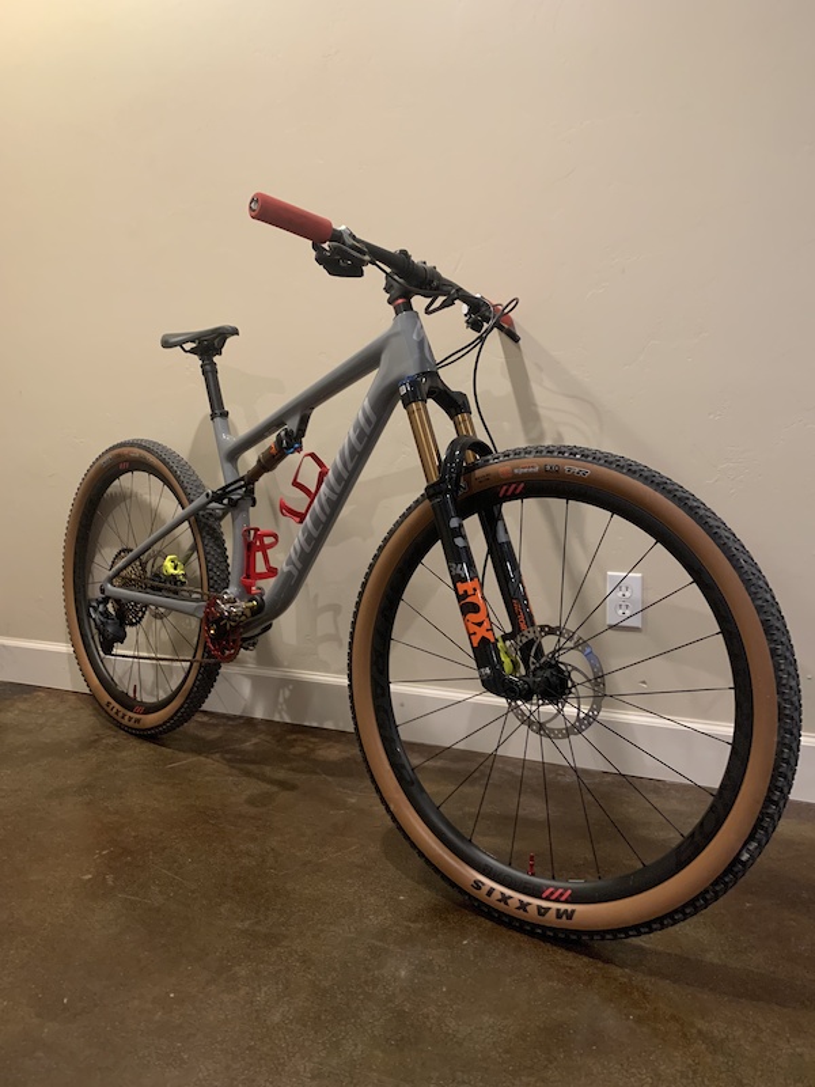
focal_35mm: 26
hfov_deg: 53.1
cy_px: 544
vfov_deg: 67.3
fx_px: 816
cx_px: 408
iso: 250
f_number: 1.8
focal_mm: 4.25
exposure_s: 1/40
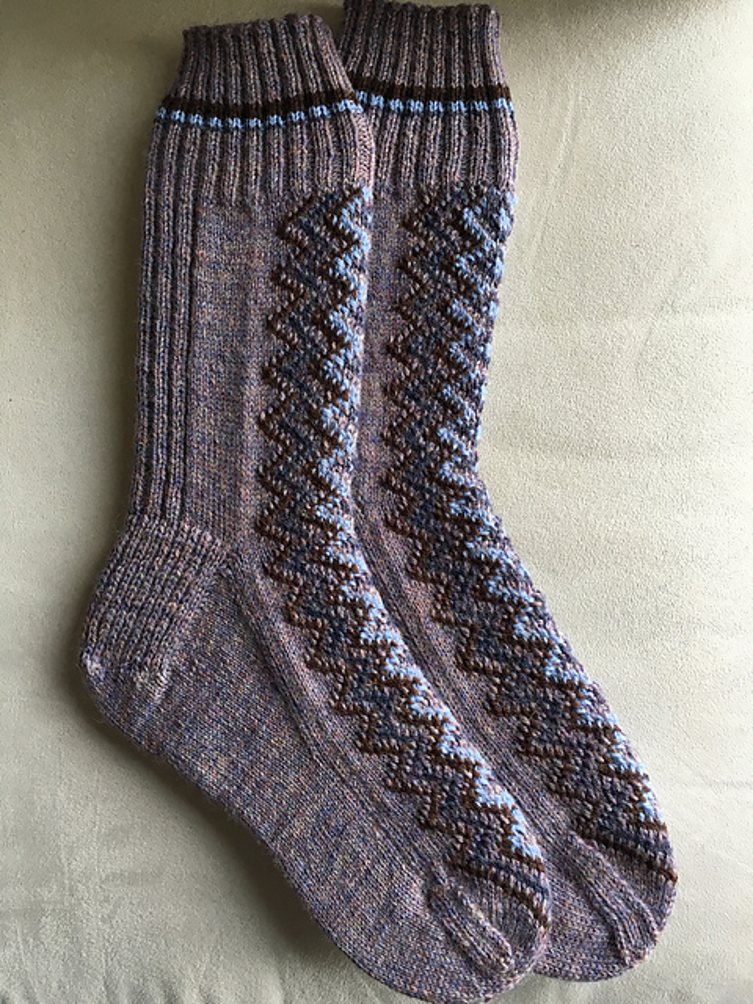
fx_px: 841
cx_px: 376
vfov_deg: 61.7
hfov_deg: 48.2
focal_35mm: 29
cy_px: 502
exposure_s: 1/30
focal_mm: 4.15
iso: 32
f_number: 2.2
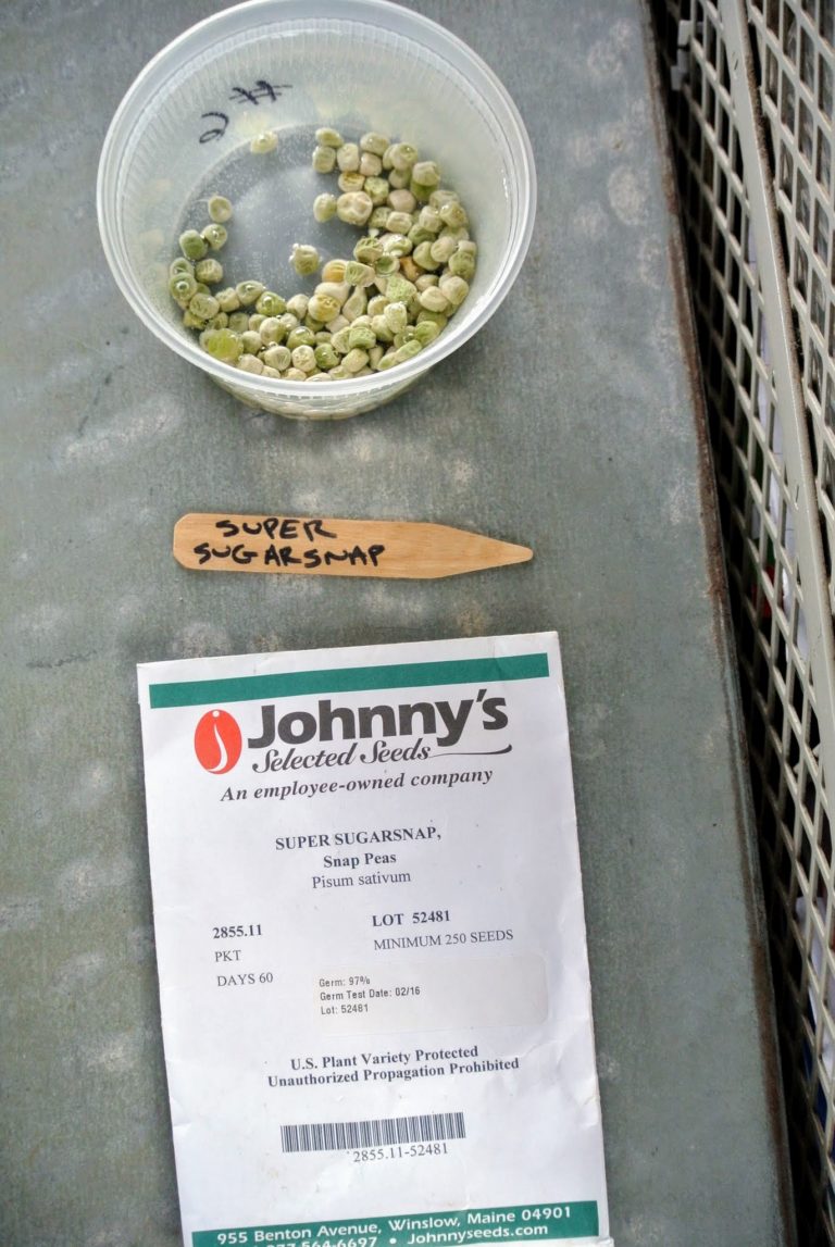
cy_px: 624
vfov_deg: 25.0
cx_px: 418
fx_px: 2809
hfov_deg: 16.9
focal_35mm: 81
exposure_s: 1/50
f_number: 3.8
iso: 400
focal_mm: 30
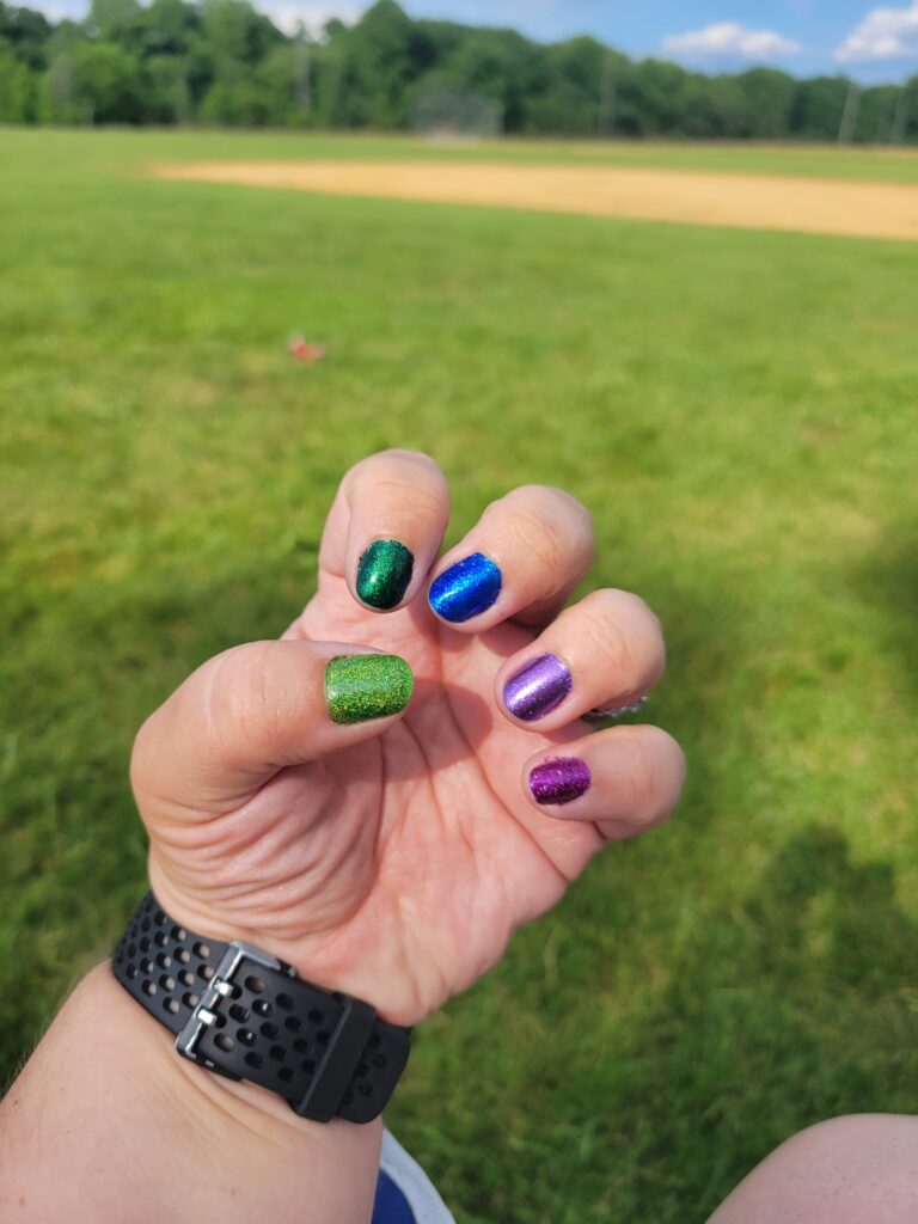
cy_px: 612
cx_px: 459
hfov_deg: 53.1
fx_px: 919
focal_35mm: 26
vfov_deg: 67.3
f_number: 1.8
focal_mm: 5.4
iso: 40
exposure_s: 1/2038
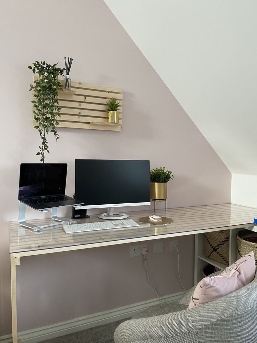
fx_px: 257
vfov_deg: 67.3
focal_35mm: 26
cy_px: 172
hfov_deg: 53.1
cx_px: 128
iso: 320
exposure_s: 1/60
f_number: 1.8
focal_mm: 4.25
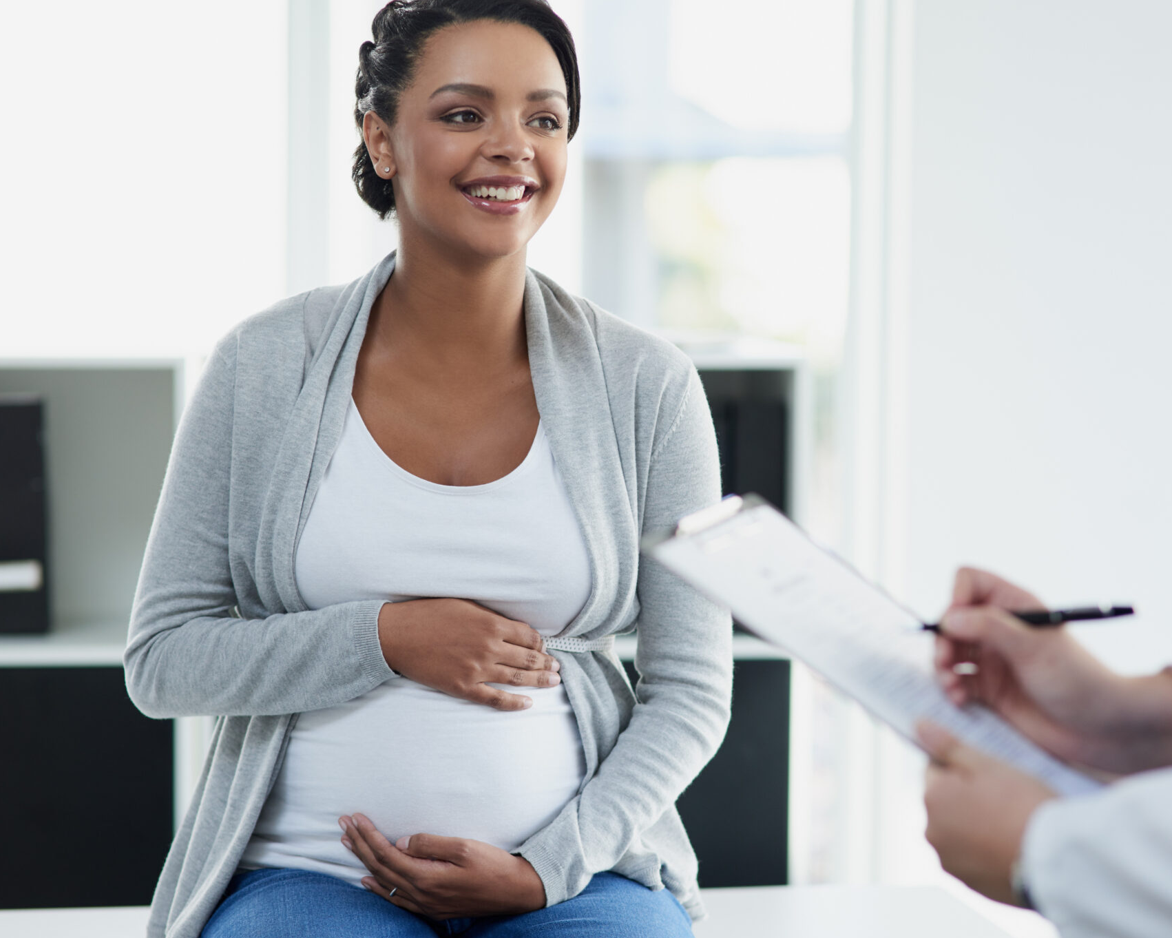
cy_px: 470
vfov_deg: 16.0
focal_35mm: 96
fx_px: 3330
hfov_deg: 19.9
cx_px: 686
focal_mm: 85
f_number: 2.5
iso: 200
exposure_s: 1/200
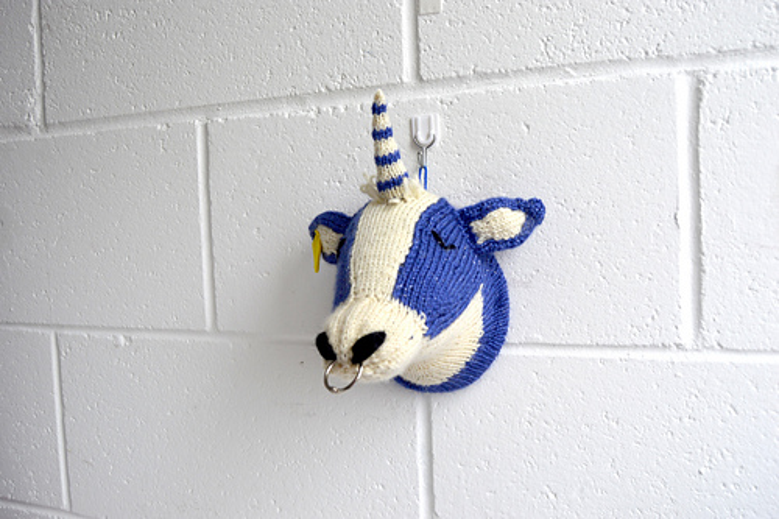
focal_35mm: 30
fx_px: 649
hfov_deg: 61.9
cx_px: 390
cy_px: 260
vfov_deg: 43.6
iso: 100
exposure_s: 1/80
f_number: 5.6
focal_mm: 20
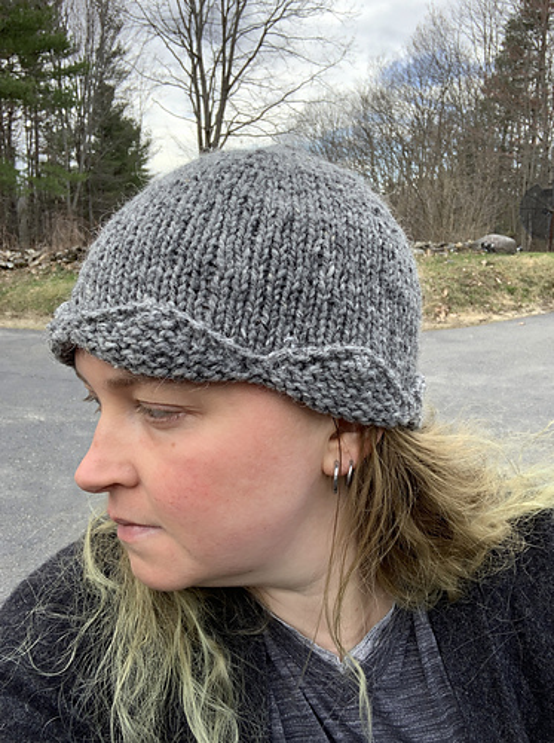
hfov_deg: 44.0
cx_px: 277
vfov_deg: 56.9
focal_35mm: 32
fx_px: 685
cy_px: 372
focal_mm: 2.87
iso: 16
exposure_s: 1/260
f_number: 2.2
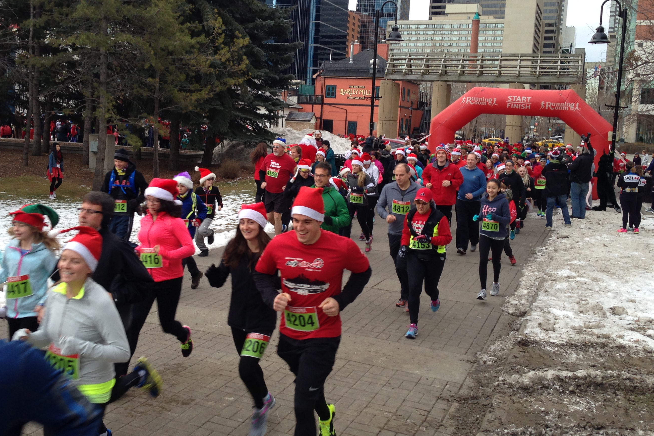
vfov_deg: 31.1
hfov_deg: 45.3
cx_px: 276
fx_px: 781
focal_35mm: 43
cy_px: 186
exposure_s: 1/120
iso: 50
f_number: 2.4
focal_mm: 4.12
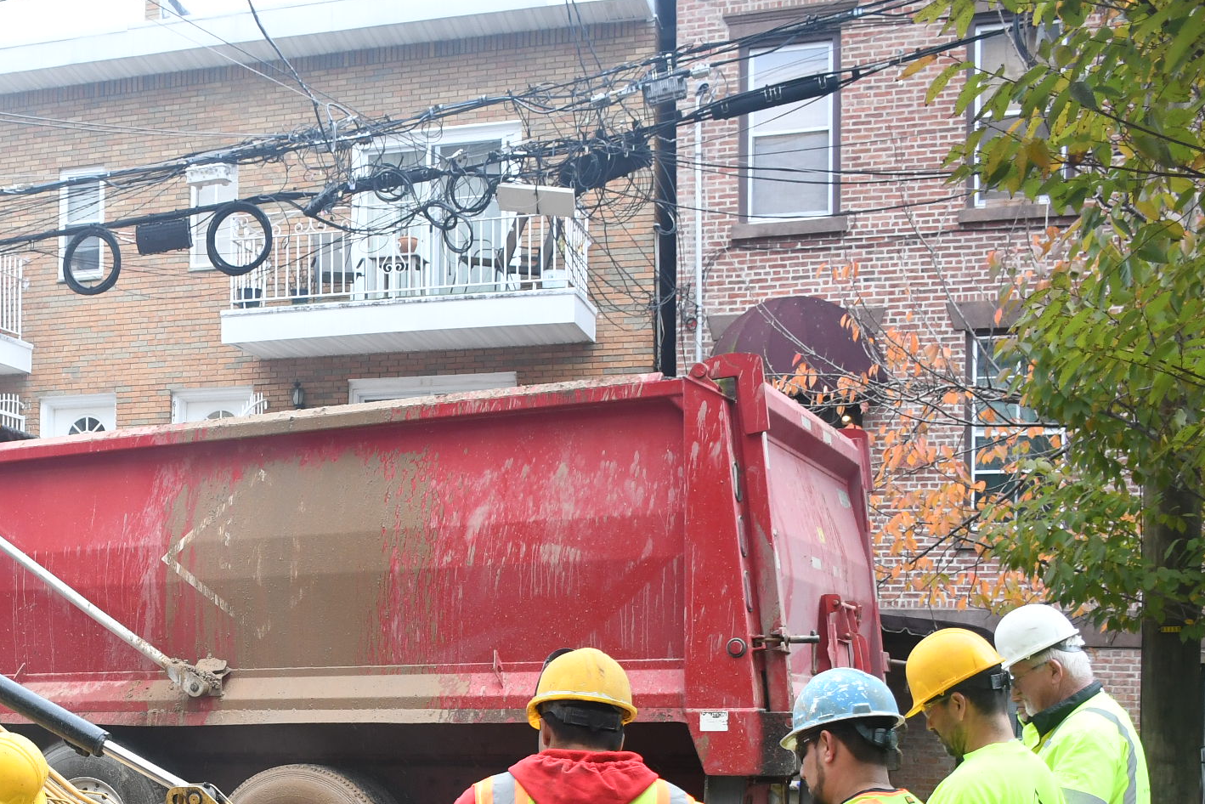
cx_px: 148
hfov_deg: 35.6
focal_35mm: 53
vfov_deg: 24.5
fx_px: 1774
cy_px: 777
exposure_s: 1/80
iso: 800
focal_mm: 18
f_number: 4.5
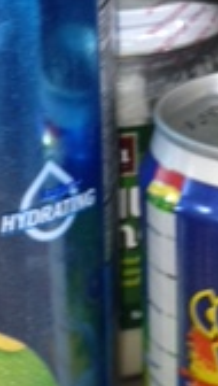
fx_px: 1484
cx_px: 195
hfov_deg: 8.4
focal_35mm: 145
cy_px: -44
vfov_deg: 14.4
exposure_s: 1/33
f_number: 2.4
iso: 64
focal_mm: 4.28
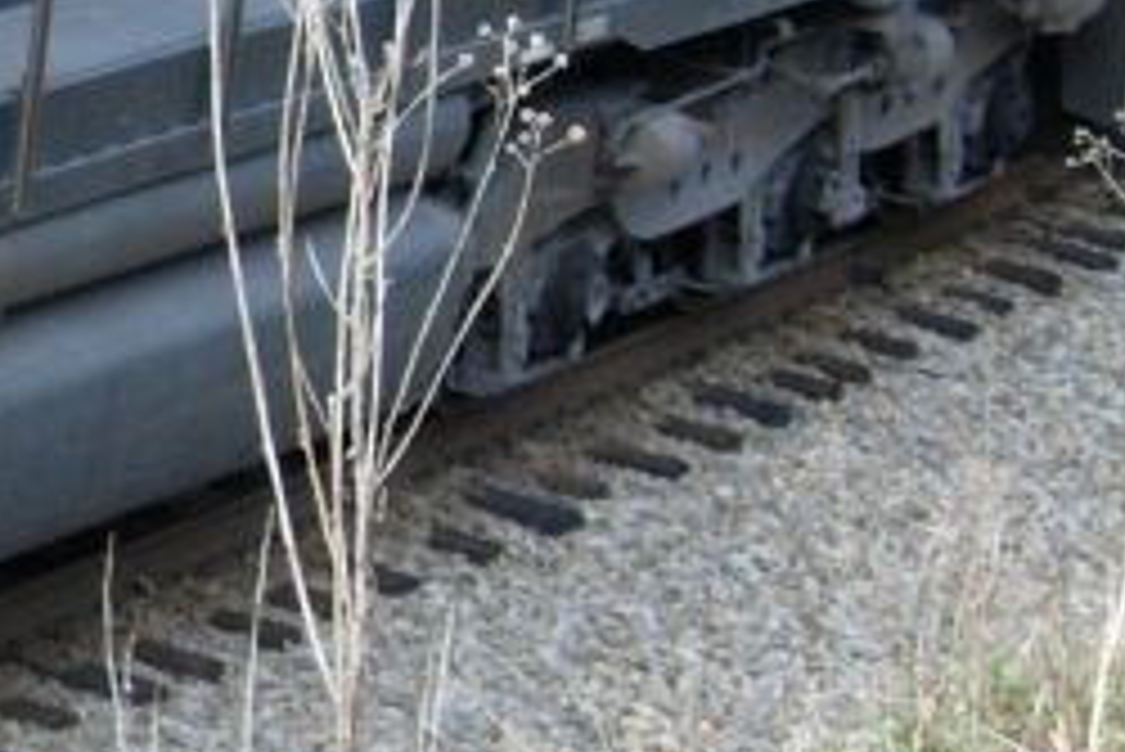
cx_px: -810
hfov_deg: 7.7
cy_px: 315
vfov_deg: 5.3
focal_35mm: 260
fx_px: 8129
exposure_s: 1/192
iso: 64
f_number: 3.5
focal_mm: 12.7
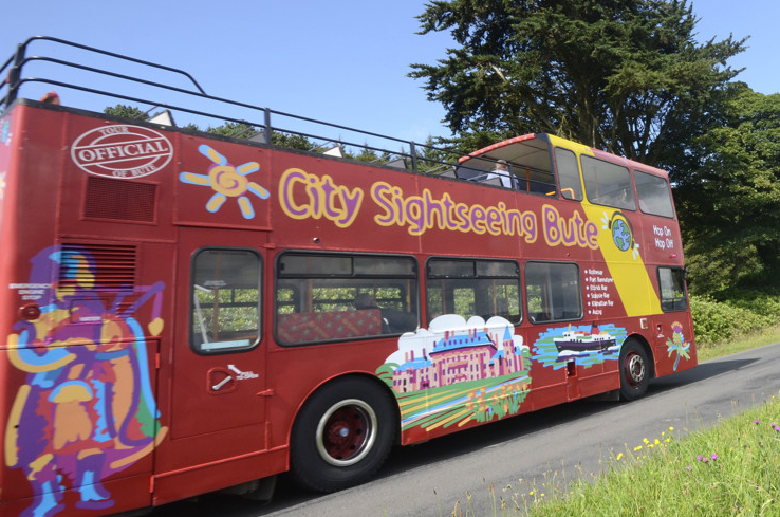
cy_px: 200
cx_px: 663
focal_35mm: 26
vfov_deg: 49.0
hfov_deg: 61.5
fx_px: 562
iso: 400
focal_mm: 10
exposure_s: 1/400
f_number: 10
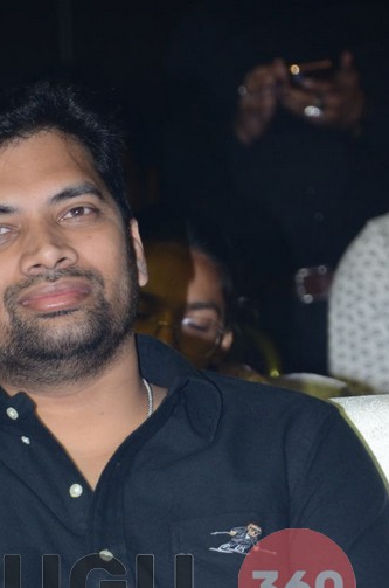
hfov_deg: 4.0
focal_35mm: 338
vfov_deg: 6.1
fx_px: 5506
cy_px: 587
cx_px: 92
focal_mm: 105
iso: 640
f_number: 5.6
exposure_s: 1/125
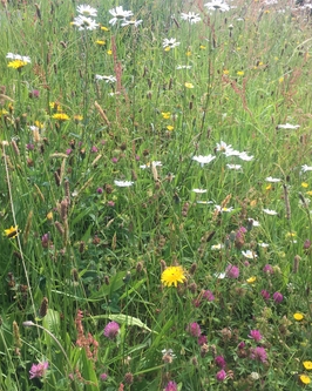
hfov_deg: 39.1
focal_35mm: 38
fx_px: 439
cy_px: 196
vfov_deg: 48.0
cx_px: 139
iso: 25
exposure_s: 1/337
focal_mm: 4.15
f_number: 2.2
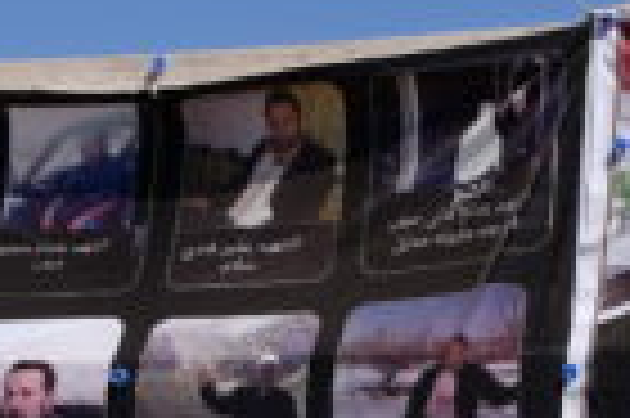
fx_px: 3076
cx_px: 680
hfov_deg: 11.5
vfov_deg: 7.4
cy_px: 867
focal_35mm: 176
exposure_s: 1/950
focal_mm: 21.1
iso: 200
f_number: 5.6
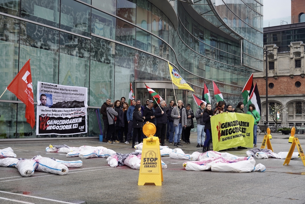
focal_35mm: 48
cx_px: 152
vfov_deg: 28.1
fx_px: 407
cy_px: 102
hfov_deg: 41.1
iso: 200
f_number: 4
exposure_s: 1/400
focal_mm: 48
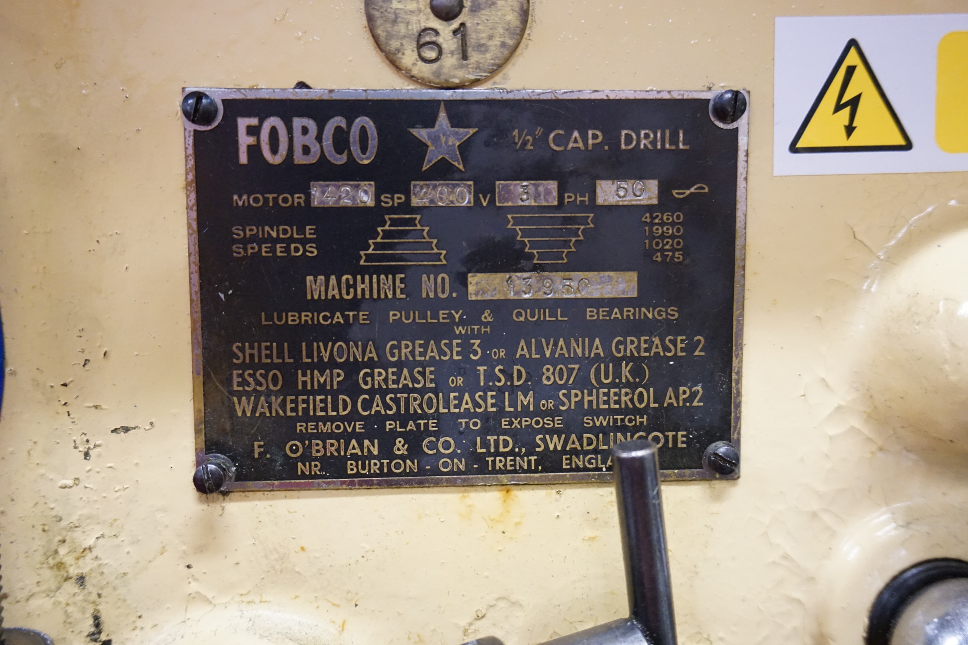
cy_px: 322
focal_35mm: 36
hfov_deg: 53.1
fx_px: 968
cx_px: 484
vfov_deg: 36.9
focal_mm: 24
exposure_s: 1/60
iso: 3200
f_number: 4.5
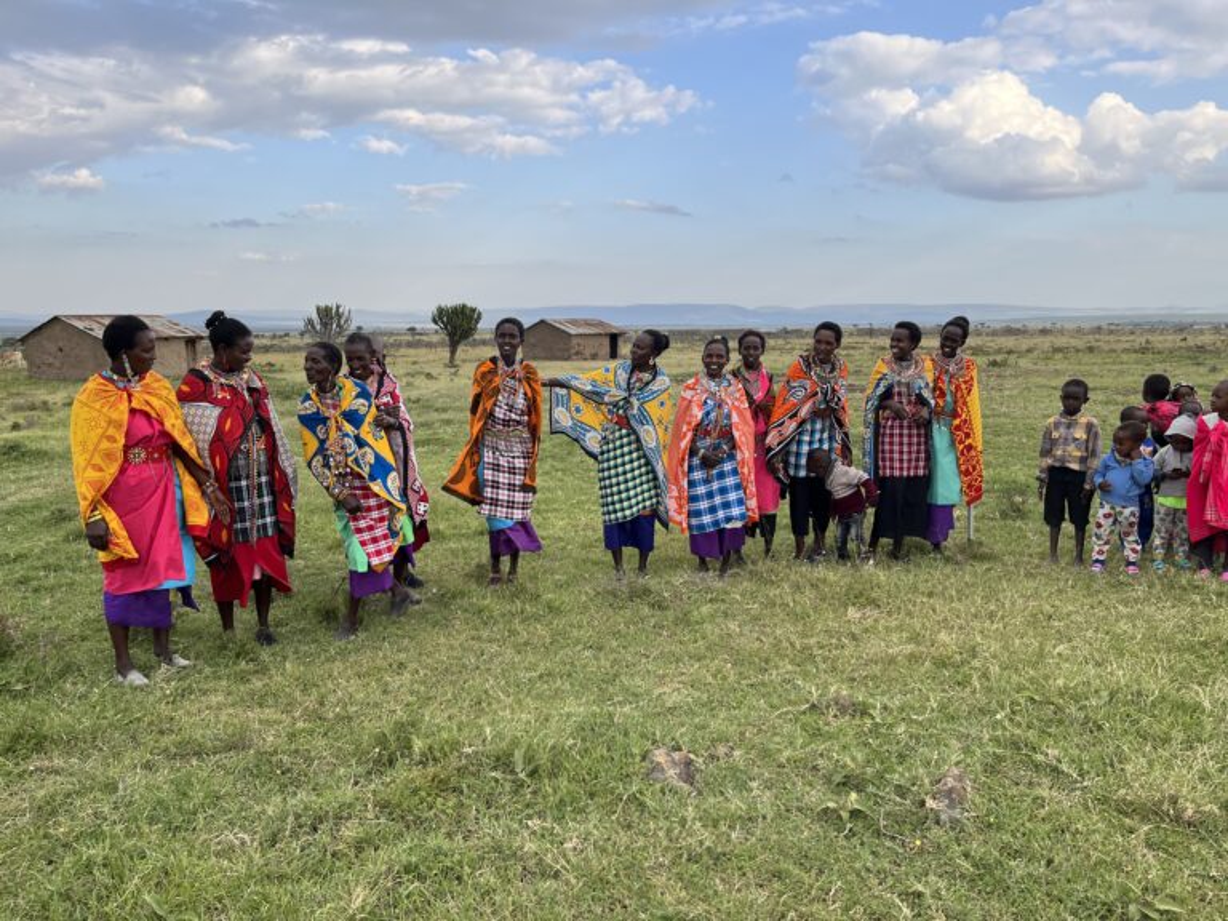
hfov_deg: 67.3
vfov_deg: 53.1
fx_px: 922
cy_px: 460
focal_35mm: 26
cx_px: 614
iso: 50
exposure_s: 1/696
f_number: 1.6
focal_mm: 5.1
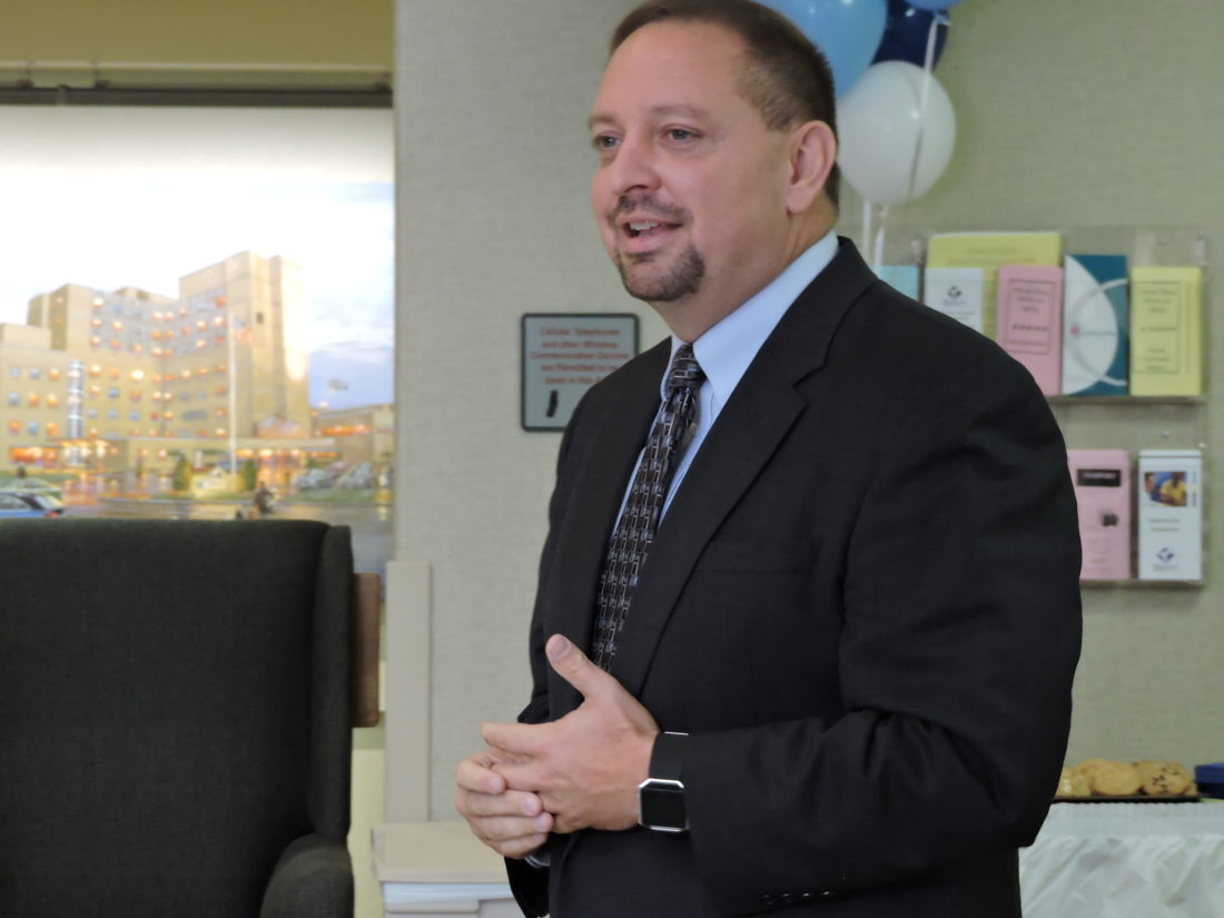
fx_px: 4774
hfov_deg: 14.6
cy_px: 459
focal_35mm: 135
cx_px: 612
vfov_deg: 11.0
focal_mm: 24.1
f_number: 4.3
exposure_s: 1/30
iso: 800
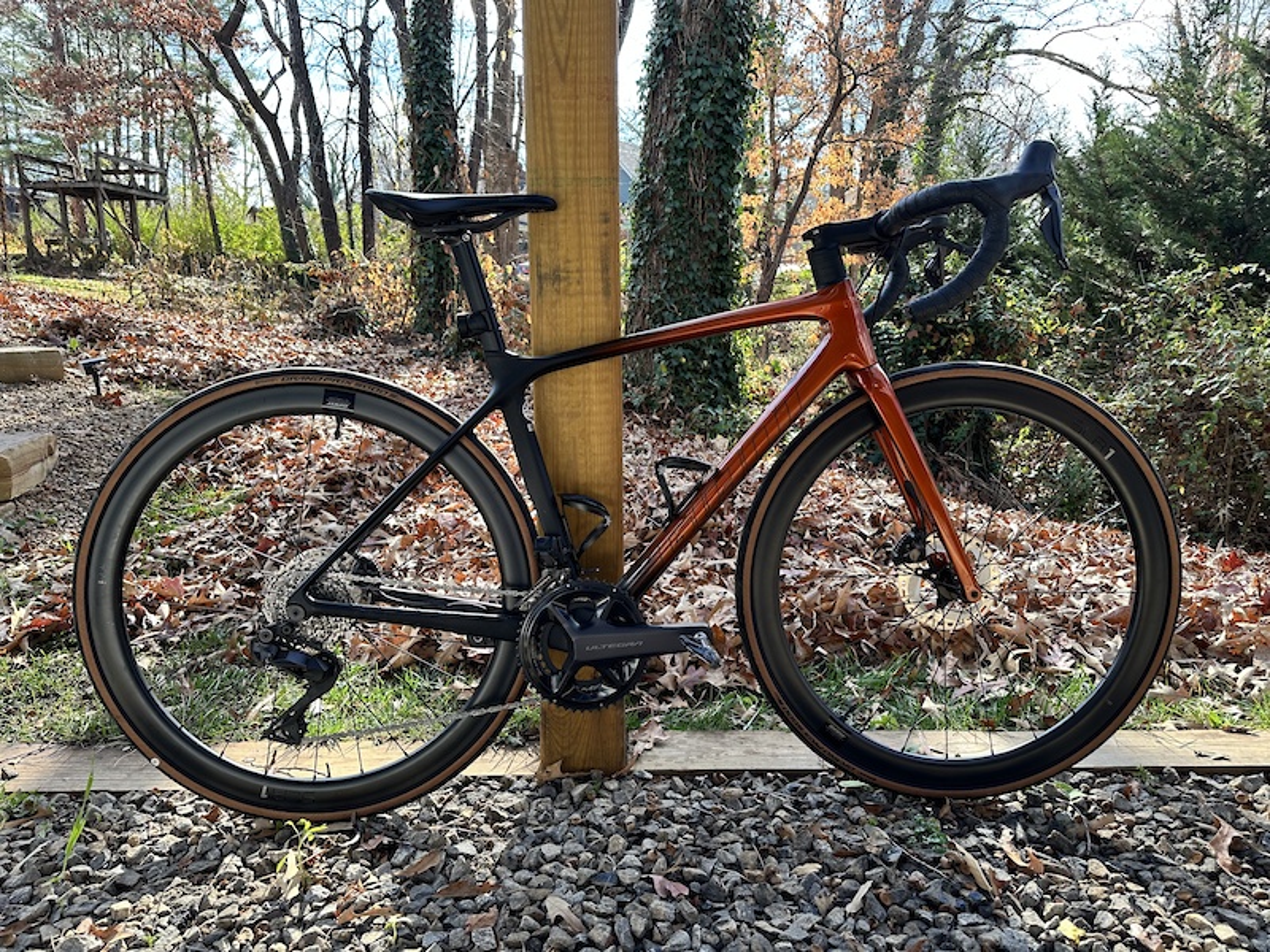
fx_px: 881
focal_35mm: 24
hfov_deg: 71.6
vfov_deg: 56.8
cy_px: 476
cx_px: 635
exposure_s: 1/409
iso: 80
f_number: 1.78
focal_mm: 6.86
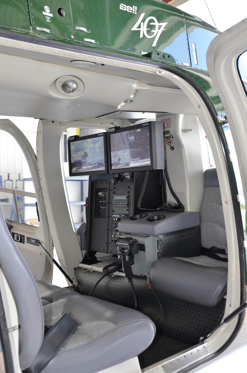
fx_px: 388
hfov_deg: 35.3
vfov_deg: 51.4
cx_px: 124
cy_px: 186
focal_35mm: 38
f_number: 4
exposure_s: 1/100
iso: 400
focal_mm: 25
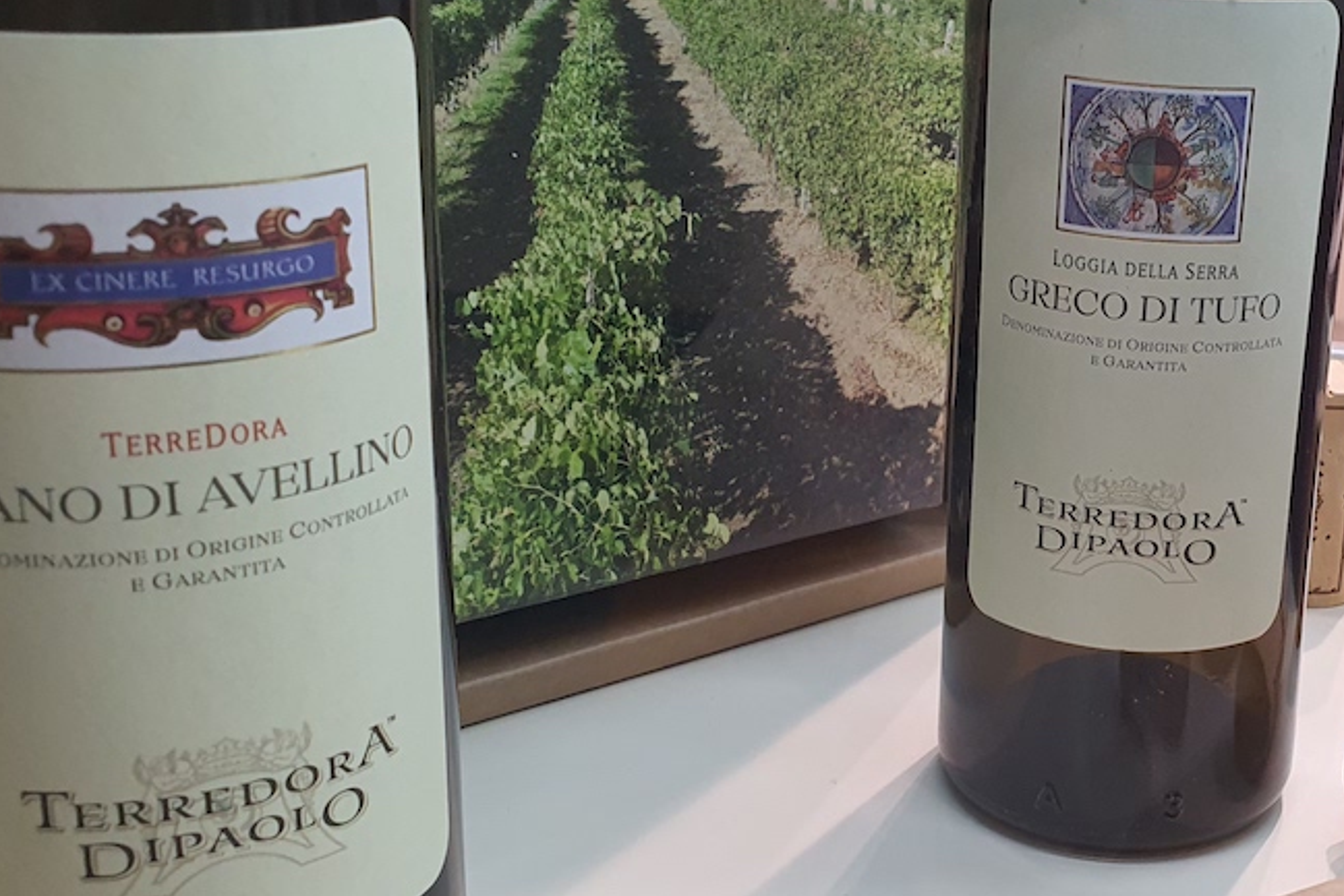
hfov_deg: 37.8
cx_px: 1118
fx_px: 1867
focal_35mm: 50
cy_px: 453
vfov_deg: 27.0
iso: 100
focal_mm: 4.3
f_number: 2.4
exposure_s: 1/100
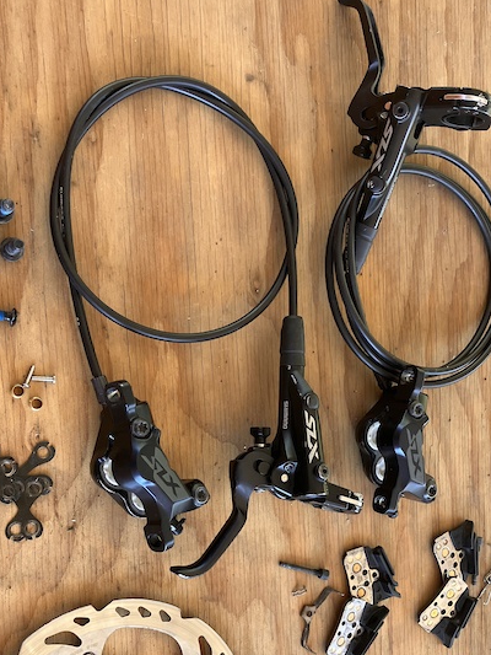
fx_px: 794
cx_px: 233
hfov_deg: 34.4
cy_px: 439
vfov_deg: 44.1
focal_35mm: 42
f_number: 1.8
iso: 80
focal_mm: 3.99
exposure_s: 1/121
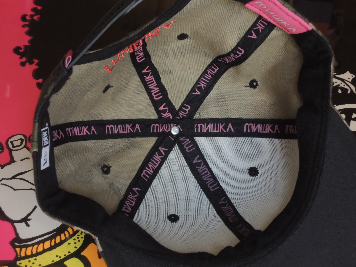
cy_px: 134
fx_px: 792
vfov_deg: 19.1
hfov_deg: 25.3
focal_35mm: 77
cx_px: 178
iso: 500
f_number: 4.7
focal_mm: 13.8
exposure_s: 1/25
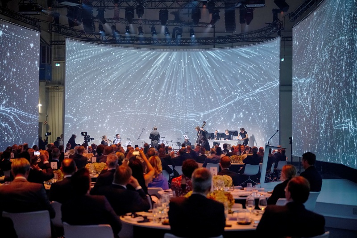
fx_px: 605
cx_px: 178
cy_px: 119
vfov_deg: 22.3
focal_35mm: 61
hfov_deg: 32.9
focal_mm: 61
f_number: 2.8
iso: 1250
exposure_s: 1/125
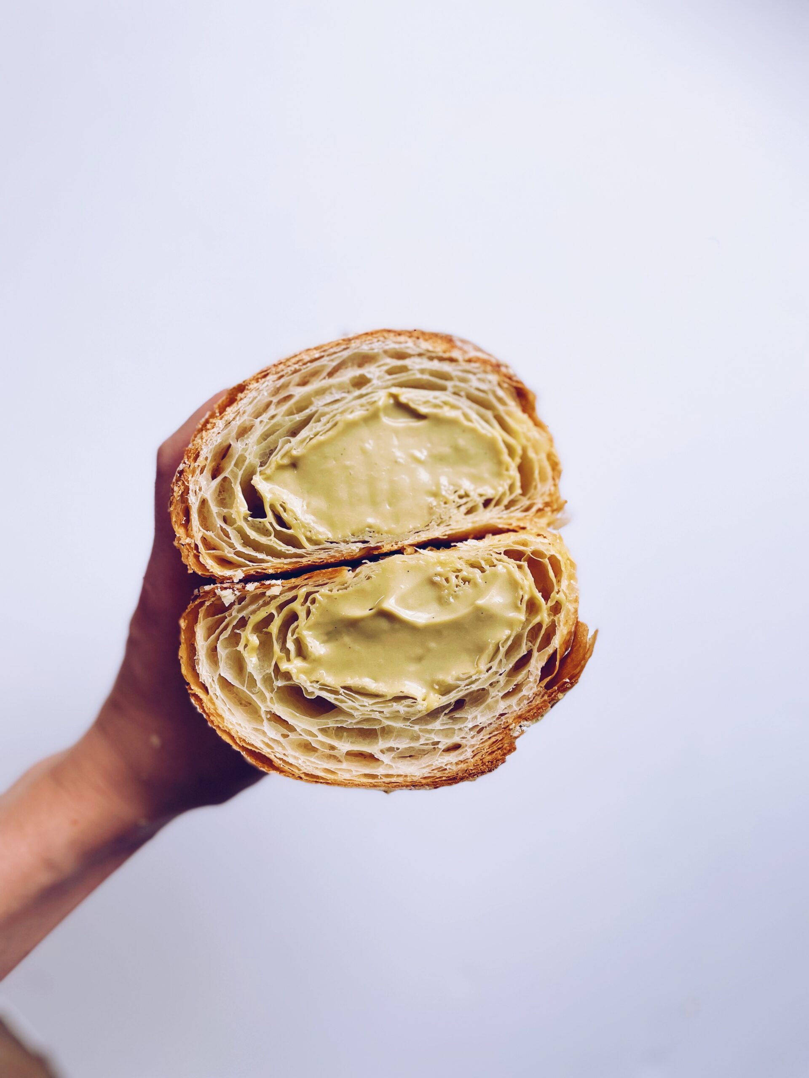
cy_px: 539
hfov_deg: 53.1
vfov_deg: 67.3
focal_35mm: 26
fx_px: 810
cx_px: 404
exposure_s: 1/504
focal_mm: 4.2
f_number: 1.6
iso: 50
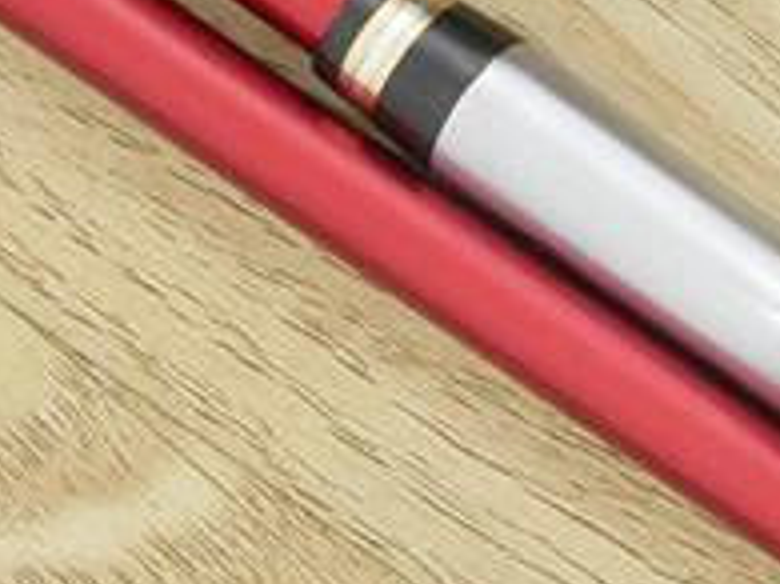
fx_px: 7386
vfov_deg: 4.5
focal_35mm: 328
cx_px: 1770
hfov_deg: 5.8
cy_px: -480
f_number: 4.5
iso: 1600
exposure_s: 1/40
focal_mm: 25
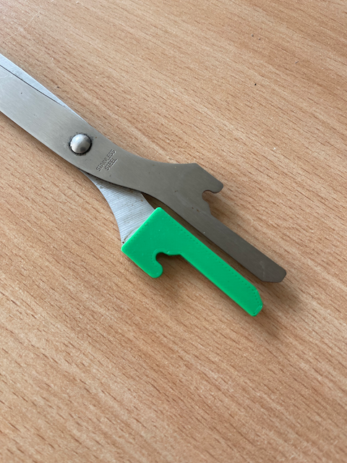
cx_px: 174
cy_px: 232
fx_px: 348
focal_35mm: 26
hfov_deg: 53.1
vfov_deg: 67.3
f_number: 1.6
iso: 64
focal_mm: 5.1
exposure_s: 1/121
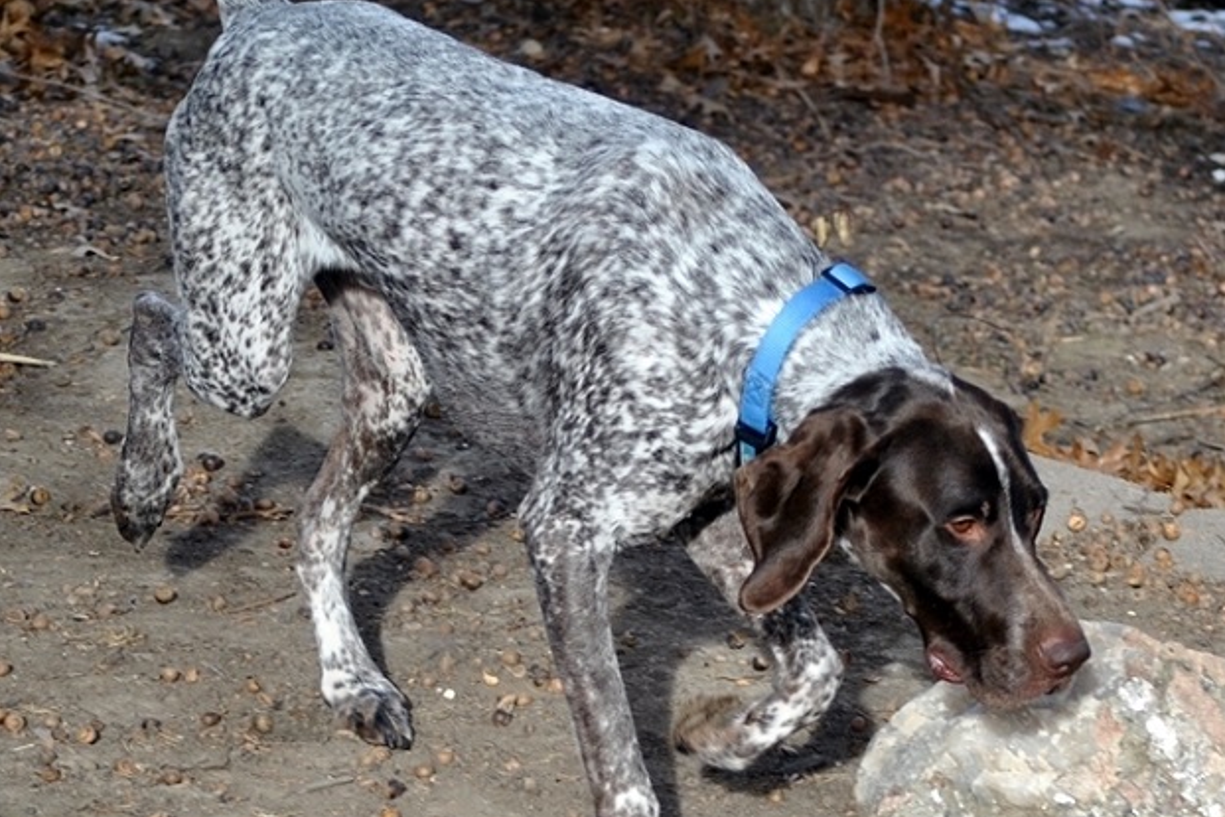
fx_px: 3709
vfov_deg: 12.6
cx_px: 616
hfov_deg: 18.8
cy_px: 407
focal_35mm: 109
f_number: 4.2
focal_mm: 72
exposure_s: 1/640
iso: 200
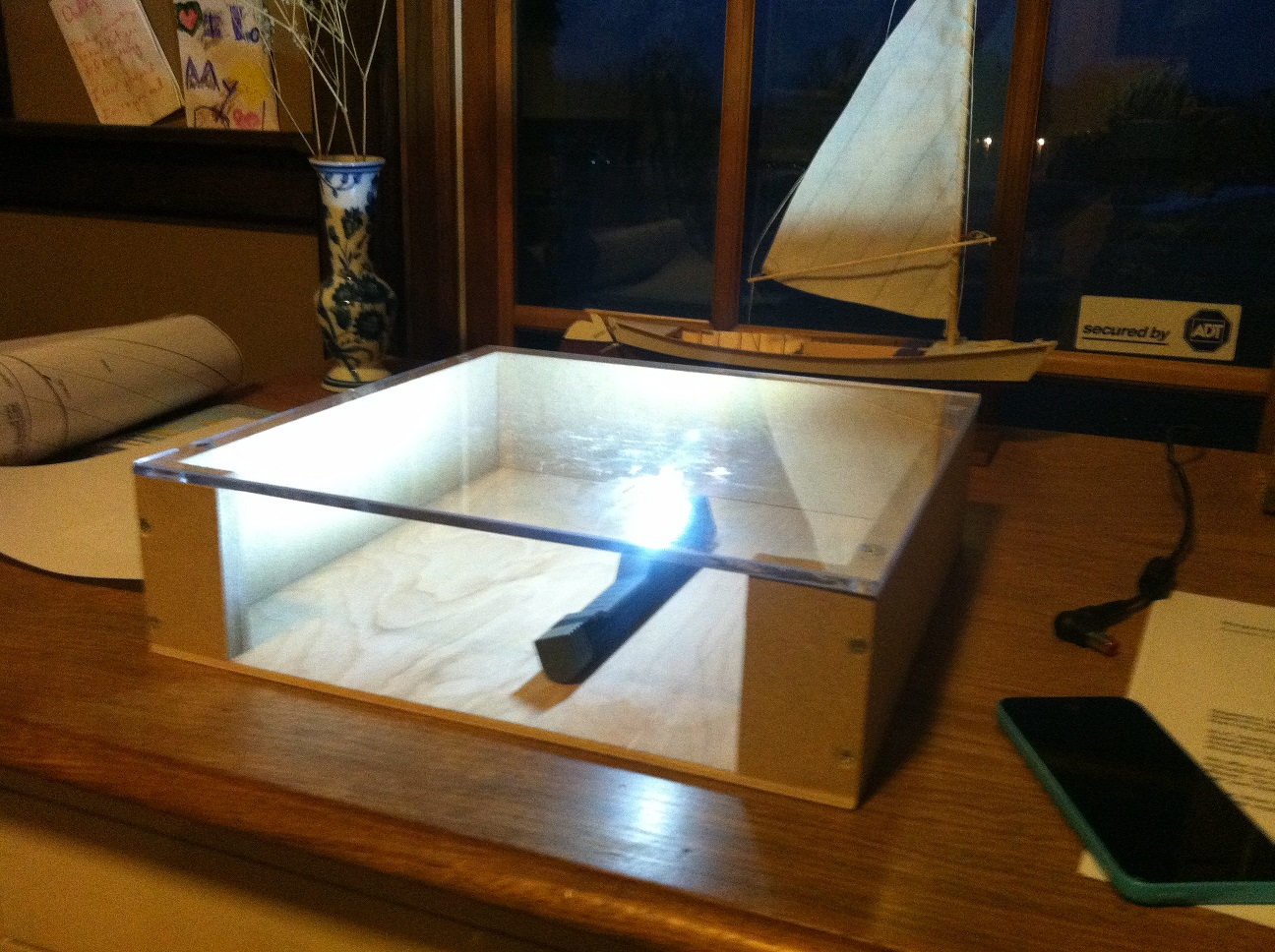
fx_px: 1287
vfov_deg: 40.6
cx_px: 638
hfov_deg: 52.7
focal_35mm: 35
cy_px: 476
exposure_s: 1/15
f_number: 2.8
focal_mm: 3.85
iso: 500
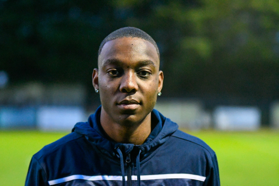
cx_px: 140
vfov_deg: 9.1
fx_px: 1162
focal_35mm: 150
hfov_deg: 13.7
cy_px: 93
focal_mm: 100
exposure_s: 1/640
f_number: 2.8
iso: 12800
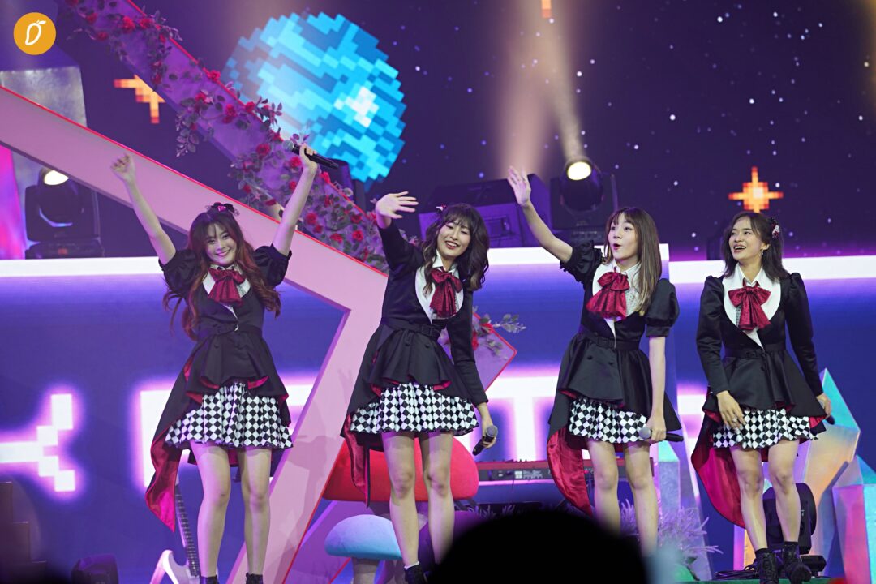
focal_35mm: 232
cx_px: 438
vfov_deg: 5.9
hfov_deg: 8.9
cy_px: 292
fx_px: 5640
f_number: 5.6
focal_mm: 231.8
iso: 1000
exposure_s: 1/100
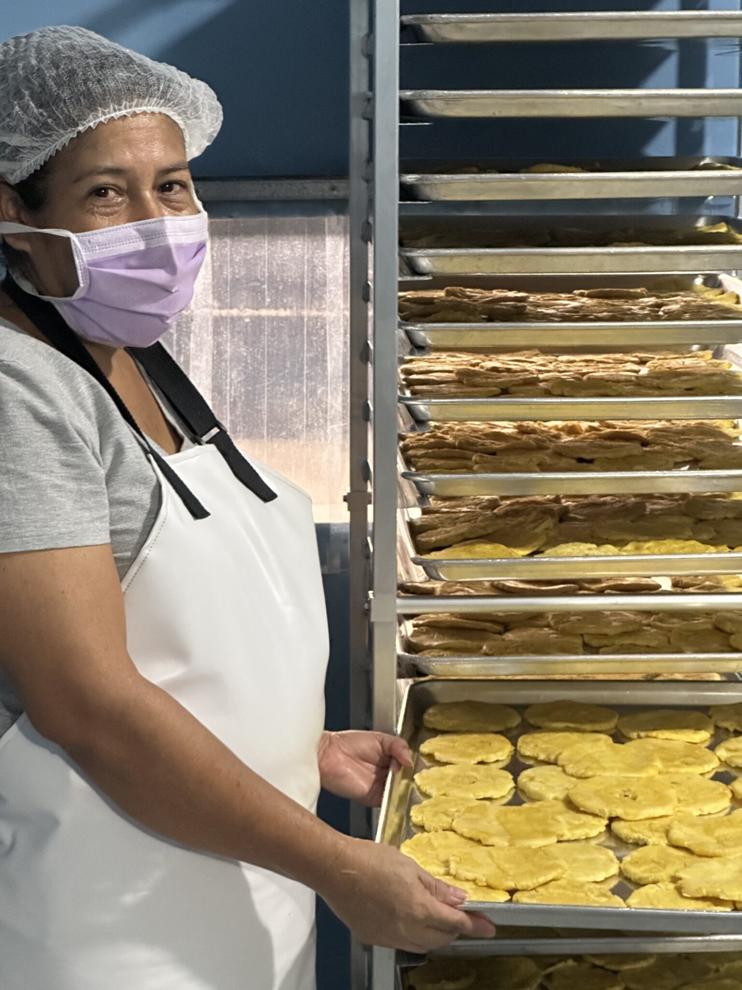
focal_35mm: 77
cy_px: 495
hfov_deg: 19.1
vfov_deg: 25.3
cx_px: 371
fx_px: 2201
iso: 1250
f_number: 2.8
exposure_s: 1/41
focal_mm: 9
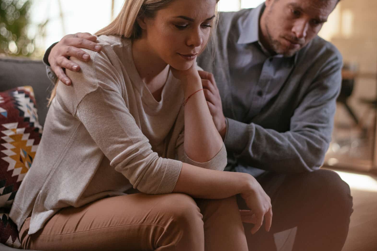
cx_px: 192
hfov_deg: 31.0
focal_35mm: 65
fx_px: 681
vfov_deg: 20.9
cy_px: 89
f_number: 2.2
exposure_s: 1/320
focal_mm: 50
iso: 1000
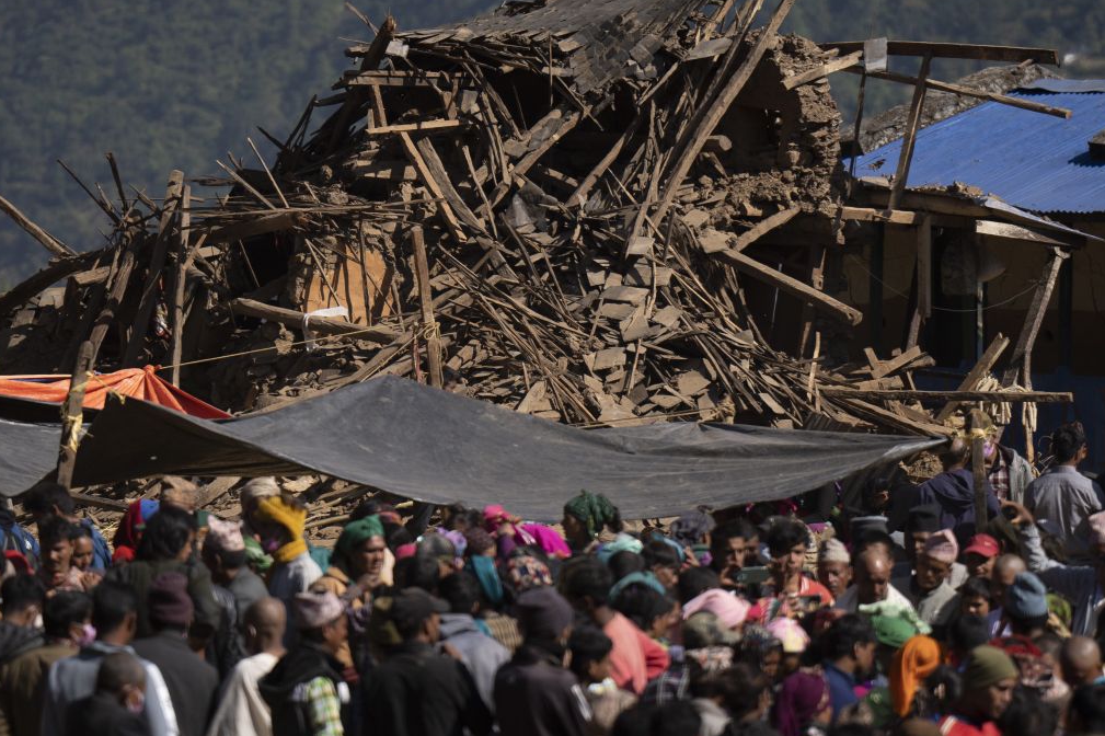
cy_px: 354
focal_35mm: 285
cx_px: 563
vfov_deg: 4.8
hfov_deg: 7.2
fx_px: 8745
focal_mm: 155
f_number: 2.8
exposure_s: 1/3200
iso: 125
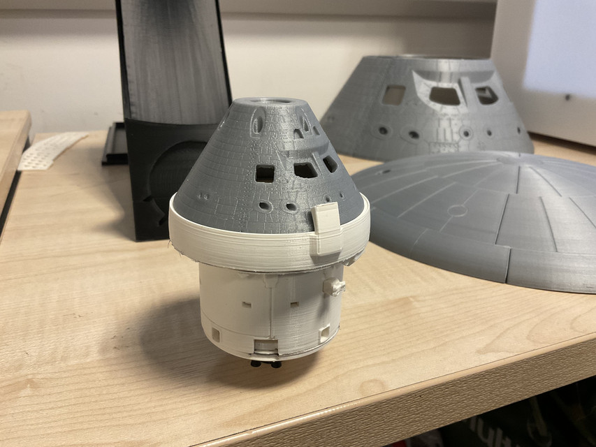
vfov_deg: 48.2
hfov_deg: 61.7
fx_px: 499
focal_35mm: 29
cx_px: 298
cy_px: 224
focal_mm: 3
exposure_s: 1/54
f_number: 1.8
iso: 125
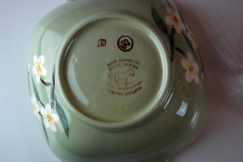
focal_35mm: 69
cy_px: 81
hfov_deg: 29.3
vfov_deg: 19.7
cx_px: 122
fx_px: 465
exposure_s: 1/125
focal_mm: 46
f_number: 4.5
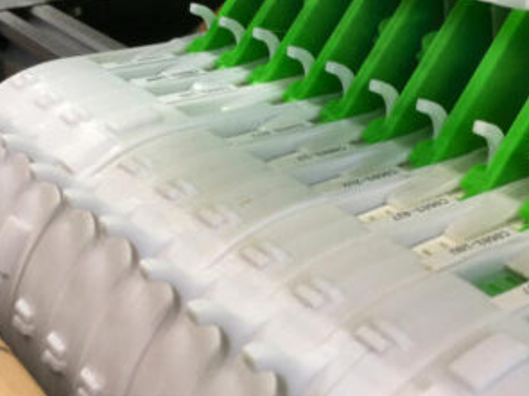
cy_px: 138
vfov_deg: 24.7
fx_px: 901
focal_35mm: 59
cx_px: 260
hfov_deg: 32.7
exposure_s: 1/30
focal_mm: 4.15
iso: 80
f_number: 2.2
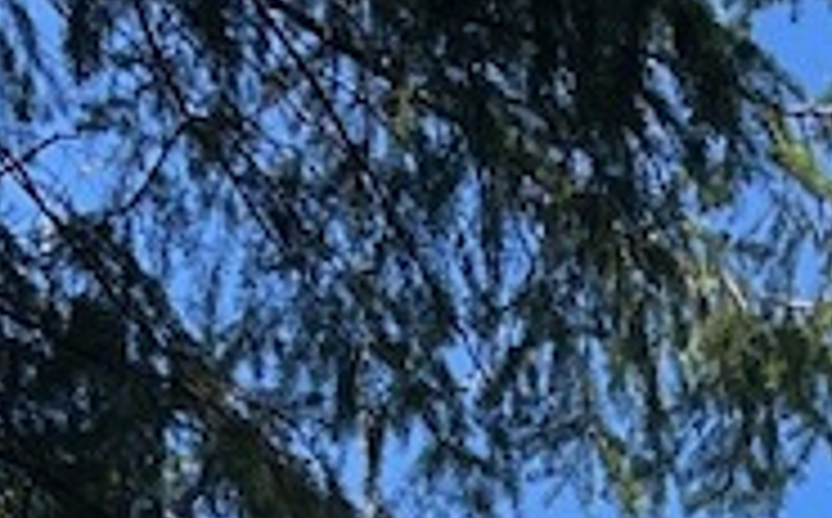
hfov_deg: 10.4
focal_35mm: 191
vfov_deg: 5.8
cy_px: 2113
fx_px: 4324
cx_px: 1471
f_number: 1.6
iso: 50
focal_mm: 4.2
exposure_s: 1/1473
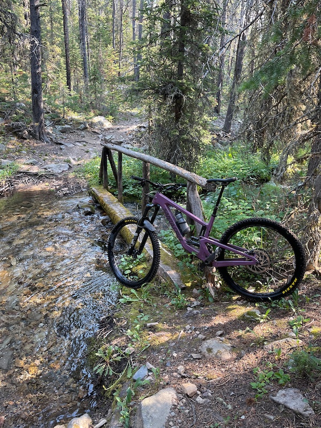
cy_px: 214
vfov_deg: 69.4
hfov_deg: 54.9
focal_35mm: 25
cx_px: 160
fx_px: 309
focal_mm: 5.1
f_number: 1.6
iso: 64
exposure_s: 1/121
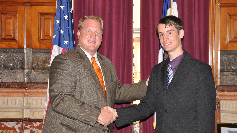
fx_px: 450
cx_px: 119
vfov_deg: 16.9
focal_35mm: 72
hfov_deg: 29.5
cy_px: 61
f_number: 4.8
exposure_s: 1/60
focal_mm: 45
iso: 640
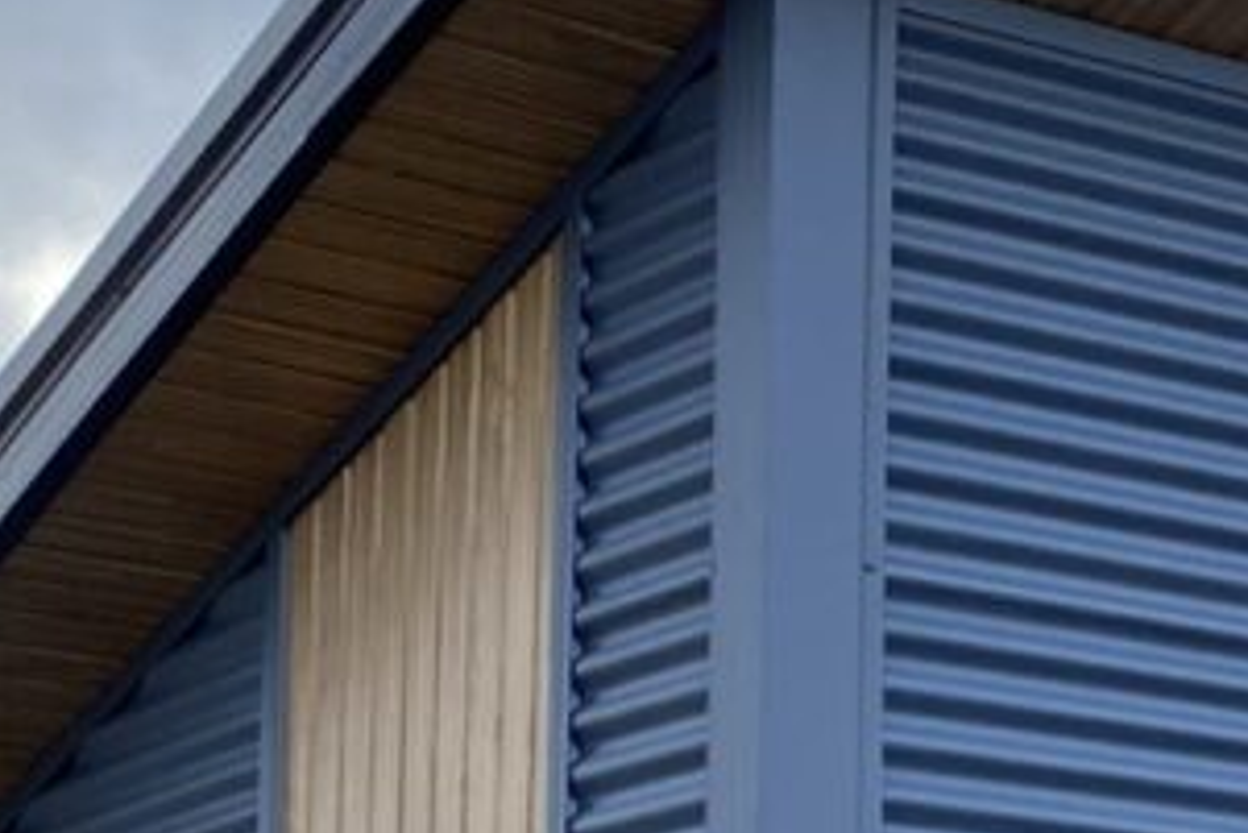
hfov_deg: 13.4
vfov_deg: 9.5
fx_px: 4786
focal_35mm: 138
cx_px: 2251
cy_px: 1442
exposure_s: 1/772
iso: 32
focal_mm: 4.25
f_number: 1.8
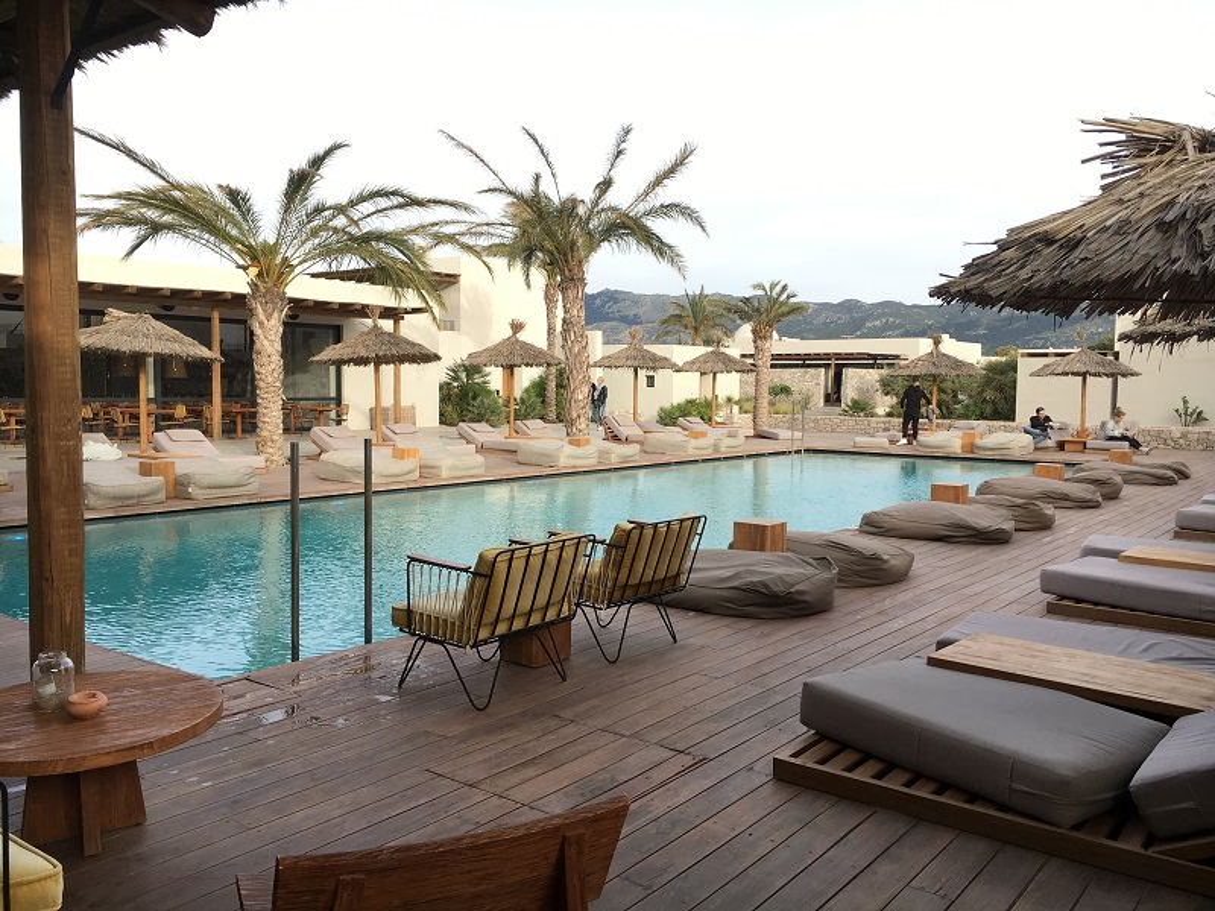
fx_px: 1018
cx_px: 608
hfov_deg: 61.7
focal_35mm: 29
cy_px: 456
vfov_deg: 48.2
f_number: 2.2
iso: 25
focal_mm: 4.15
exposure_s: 1/289
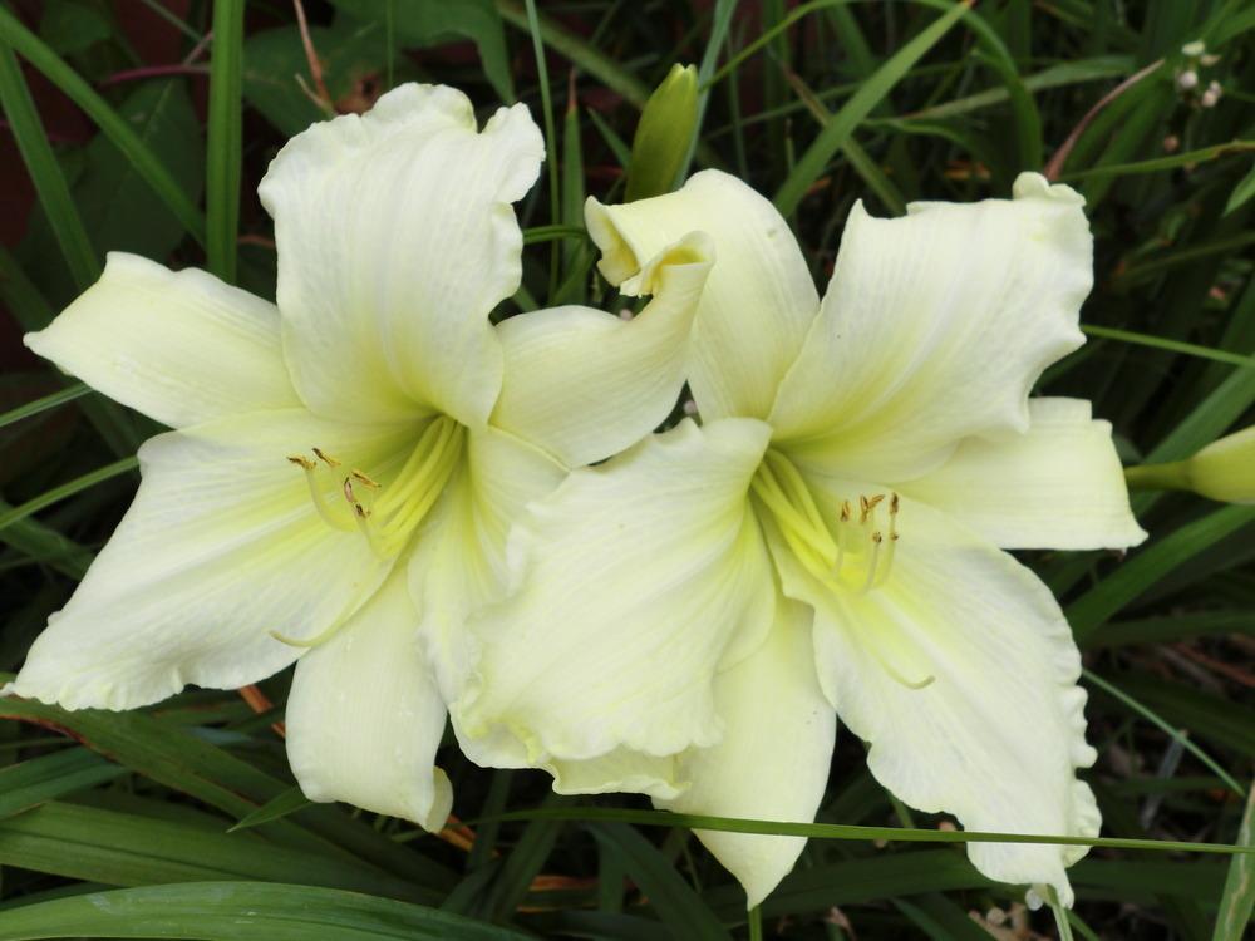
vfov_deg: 44.2
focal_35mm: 32
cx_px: 628
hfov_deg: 56.8
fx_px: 1160
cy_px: 470
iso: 50
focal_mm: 5.8
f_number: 3.5
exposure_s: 1/640
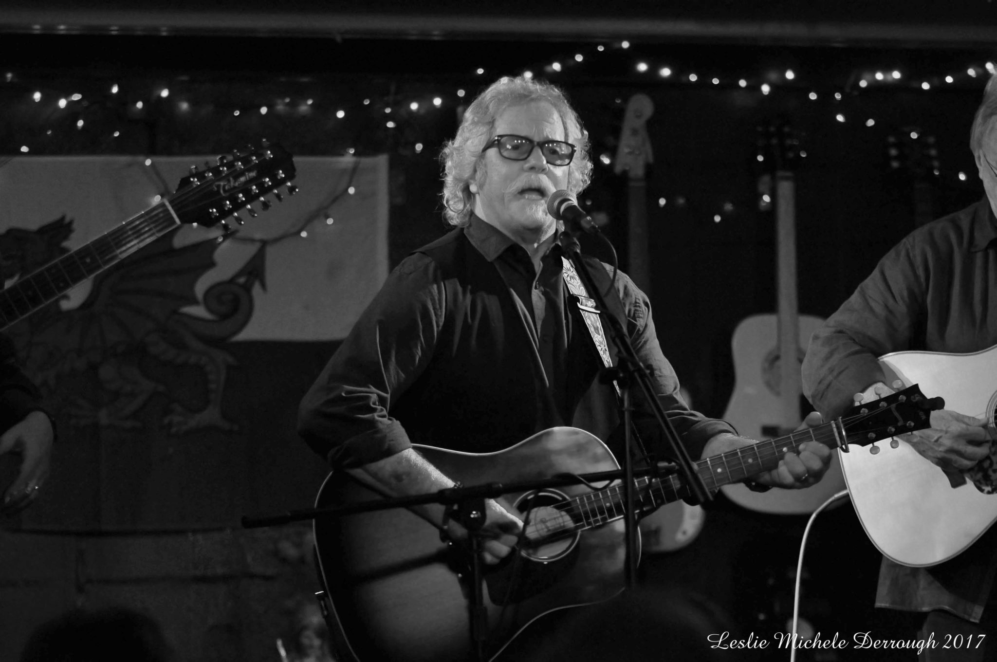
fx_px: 3941
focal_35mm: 142
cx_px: 498
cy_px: 331
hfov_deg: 14.4
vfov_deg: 9.6
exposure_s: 1/125
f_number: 2.8
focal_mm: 95
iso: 1250
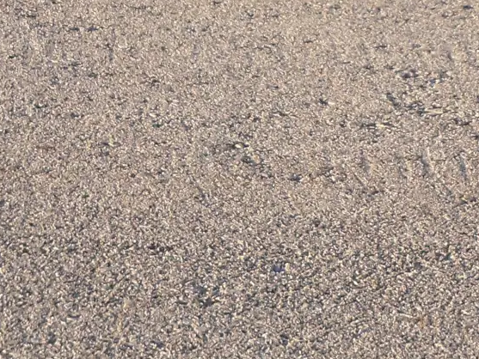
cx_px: 305
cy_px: -146
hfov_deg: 10.2
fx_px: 2671
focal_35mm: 193
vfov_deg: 7.6
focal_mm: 9.98
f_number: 3.6
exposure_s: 1/125
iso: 80
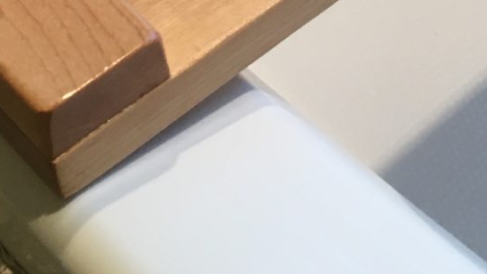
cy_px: -327
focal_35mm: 118
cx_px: 516
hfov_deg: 17.6
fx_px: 1523
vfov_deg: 9.4
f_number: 2.2
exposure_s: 1/30
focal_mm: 4.15
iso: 40
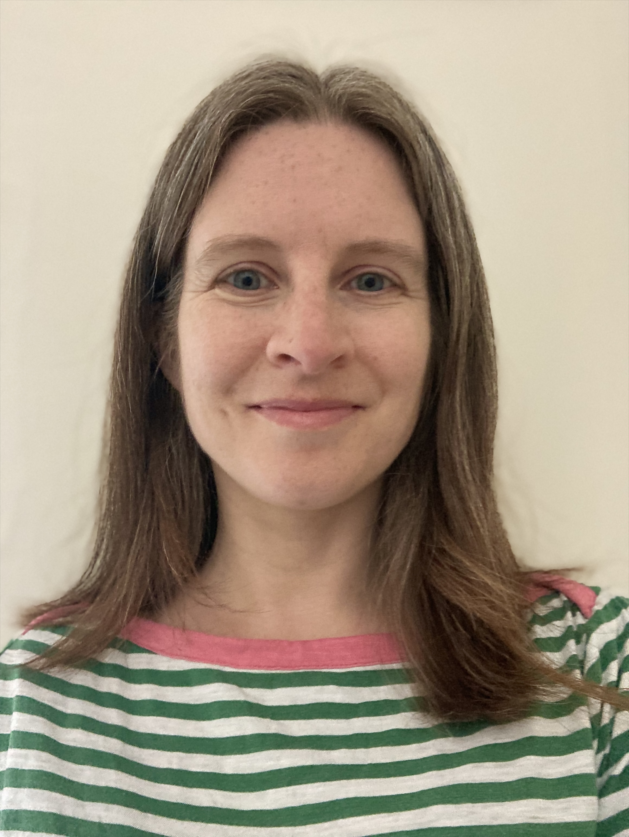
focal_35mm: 32
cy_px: 418
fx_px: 774
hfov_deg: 44.2
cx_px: 314
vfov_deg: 56.8
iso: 320
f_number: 2.2
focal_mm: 2.87
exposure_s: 1/38
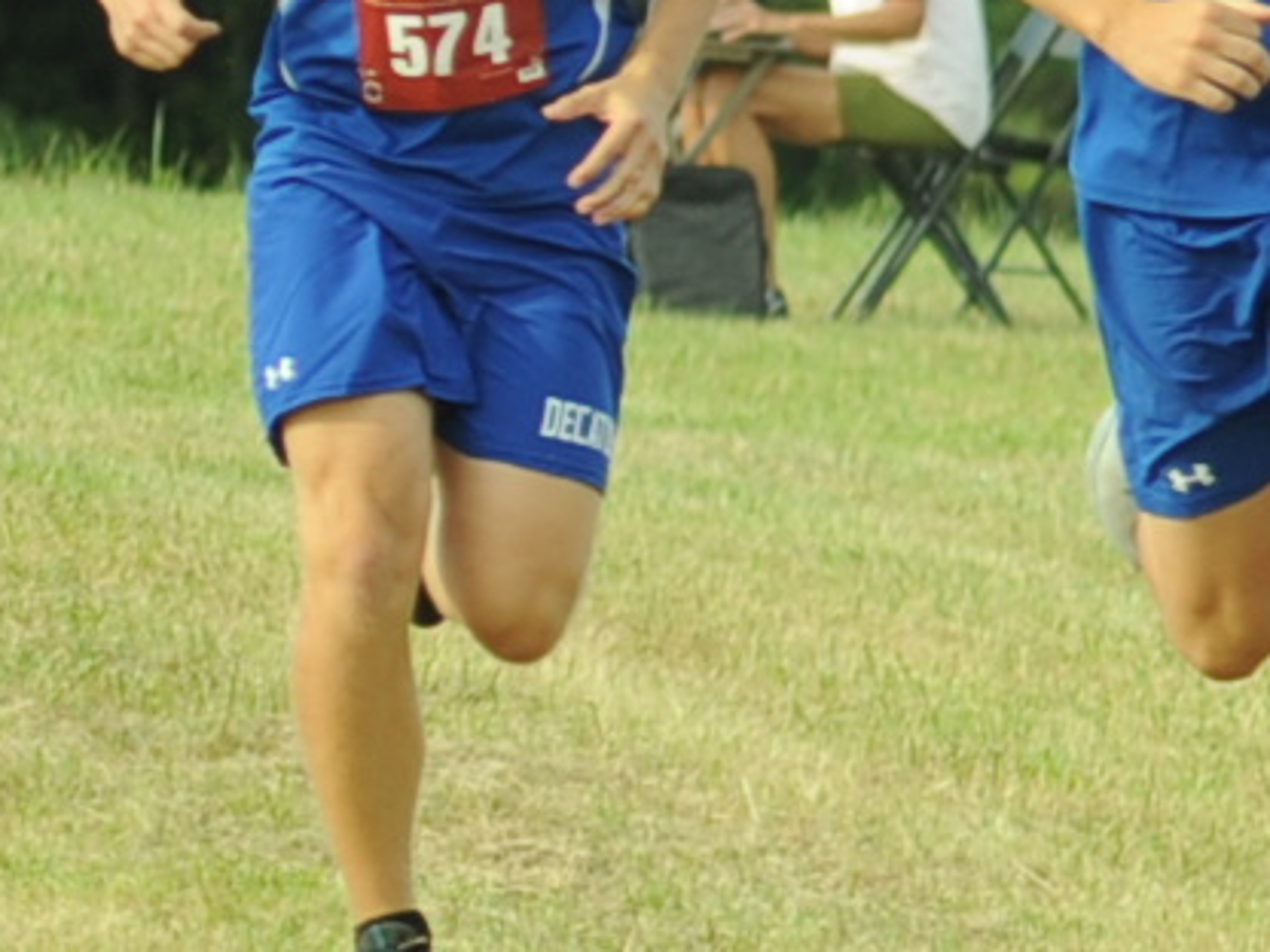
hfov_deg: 2.2
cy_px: 772
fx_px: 32359
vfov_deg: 1.7
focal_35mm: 882
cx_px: 4842
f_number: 3.5
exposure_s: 1/1250
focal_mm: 120
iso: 320
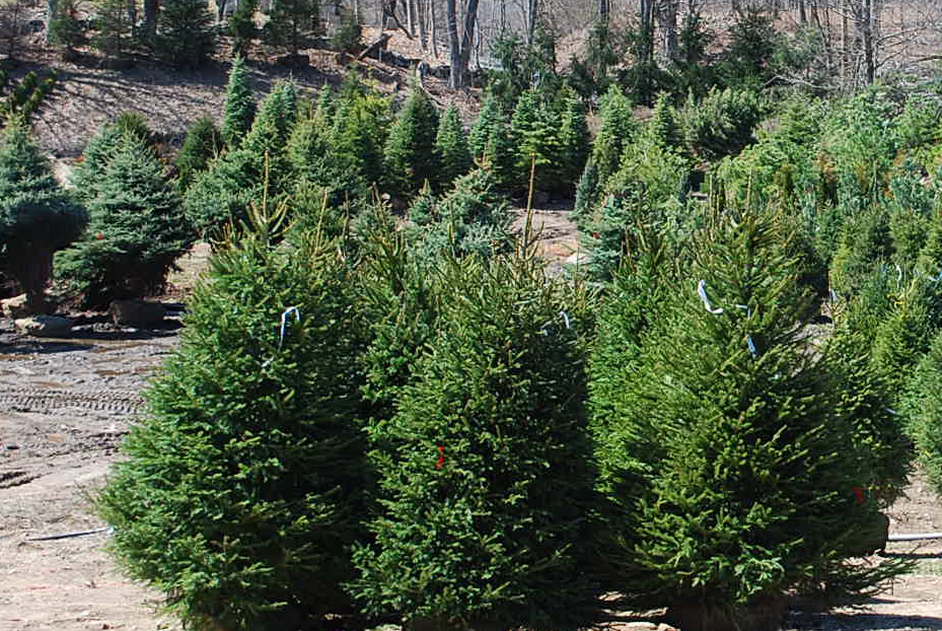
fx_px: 2620
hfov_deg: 19.9
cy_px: 239
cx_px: 910
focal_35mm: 100
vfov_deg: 13.7
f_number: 6.3
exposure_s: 1/160
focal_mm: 32
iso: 100
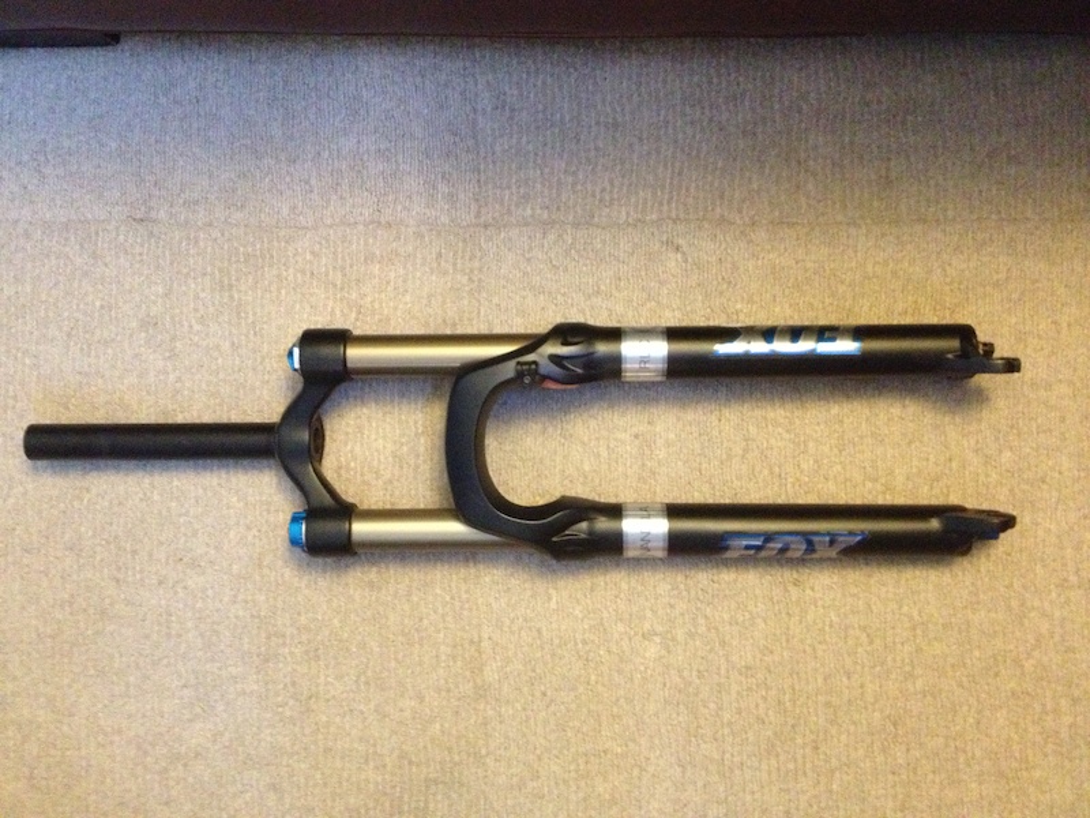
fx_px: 1102
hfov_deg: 52.6
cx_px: 545
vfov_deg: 40.7
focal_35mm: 35
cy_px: 409
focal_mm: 4.28
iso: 800
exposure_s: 1/15
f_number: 2.4
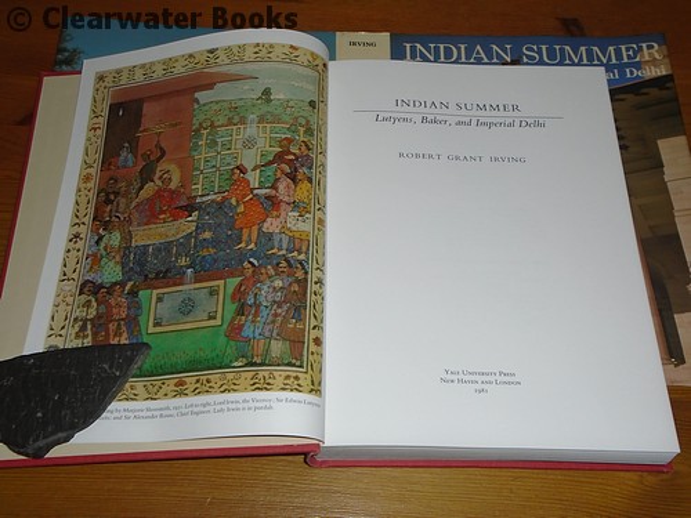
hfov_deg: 44.8
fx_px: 838
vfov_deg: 34.3
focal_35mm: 42
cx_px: 346
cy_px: 259
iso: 200
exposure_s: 1/60
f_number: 4.1
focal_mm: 7.4
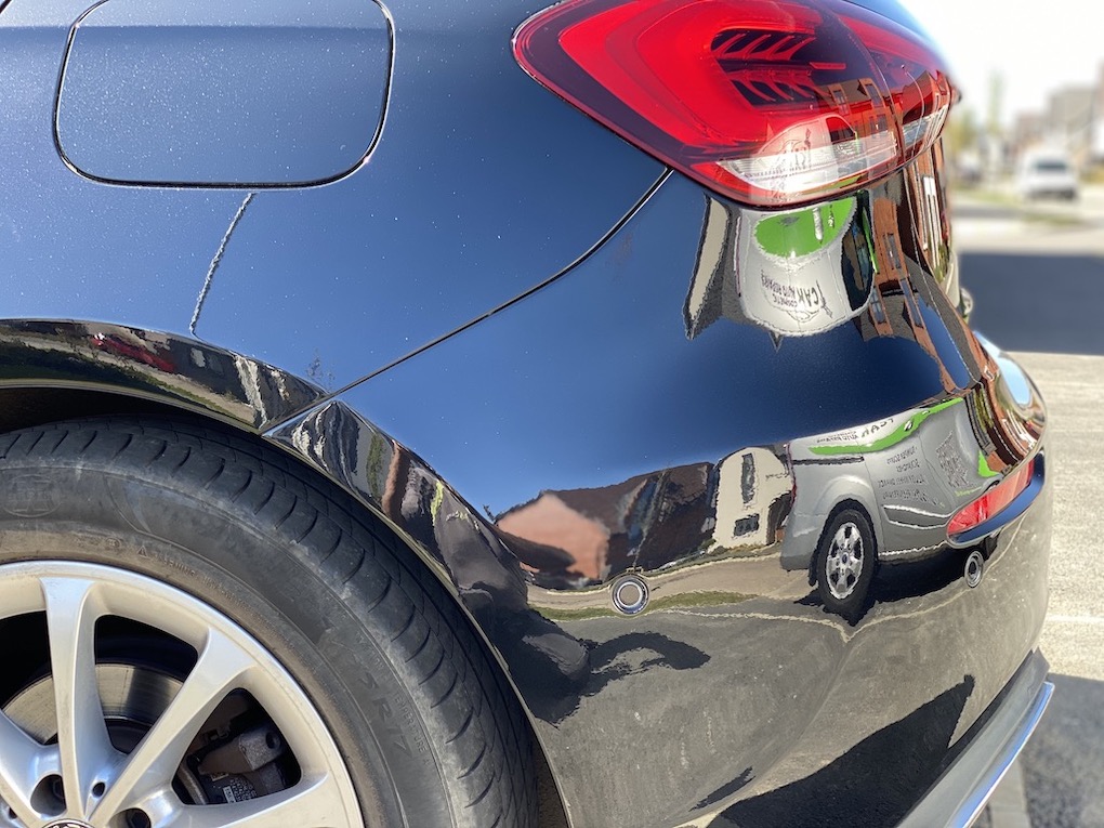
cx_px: 552
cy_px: 414
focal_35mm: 52
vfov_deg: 28.0
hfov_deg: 36.8
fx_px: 1658
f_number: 2
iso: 32
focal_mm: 6
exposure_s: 1/122
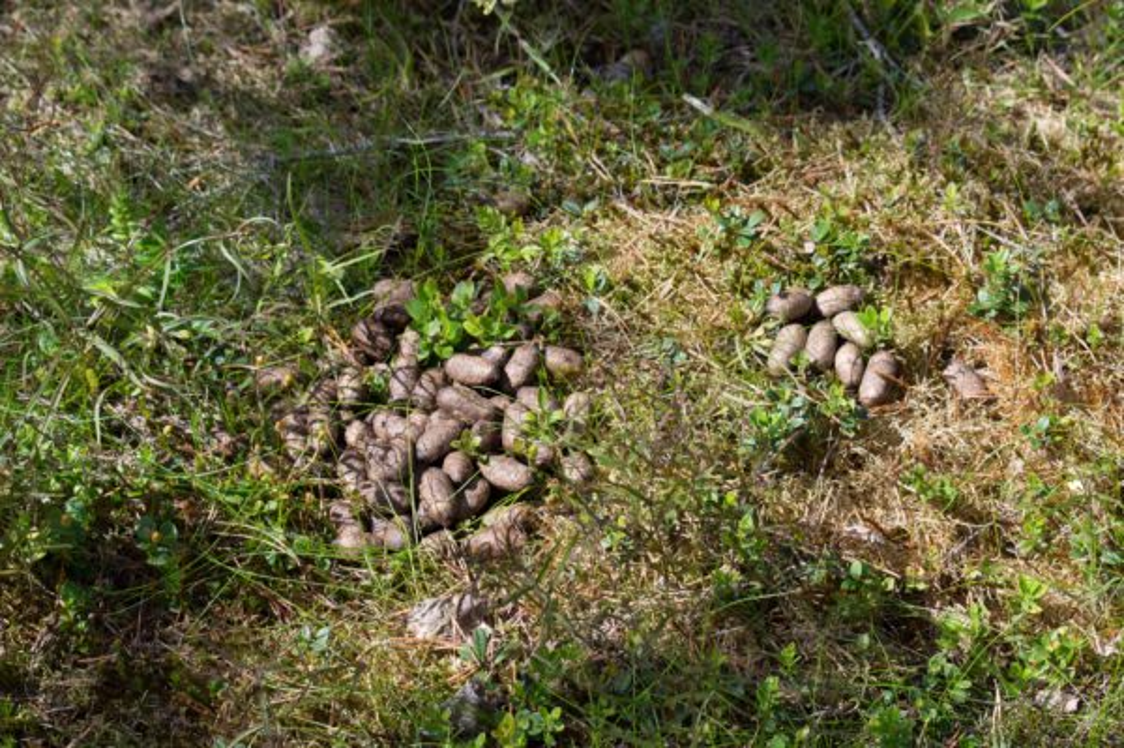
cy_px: 374
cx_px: 562
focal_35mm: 93
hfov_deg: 21.9
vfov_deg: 14.7
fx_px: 2901
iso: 100
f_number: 8
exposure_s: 1/160
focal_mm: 62
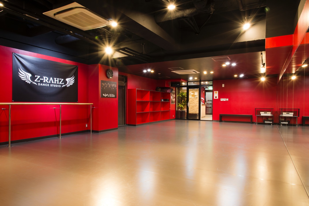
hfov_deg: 73.7
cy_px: 103
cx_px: 154
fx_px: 206
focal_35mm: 24
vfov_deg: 53.2
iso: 200
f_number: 18
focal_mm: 24
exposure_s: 5
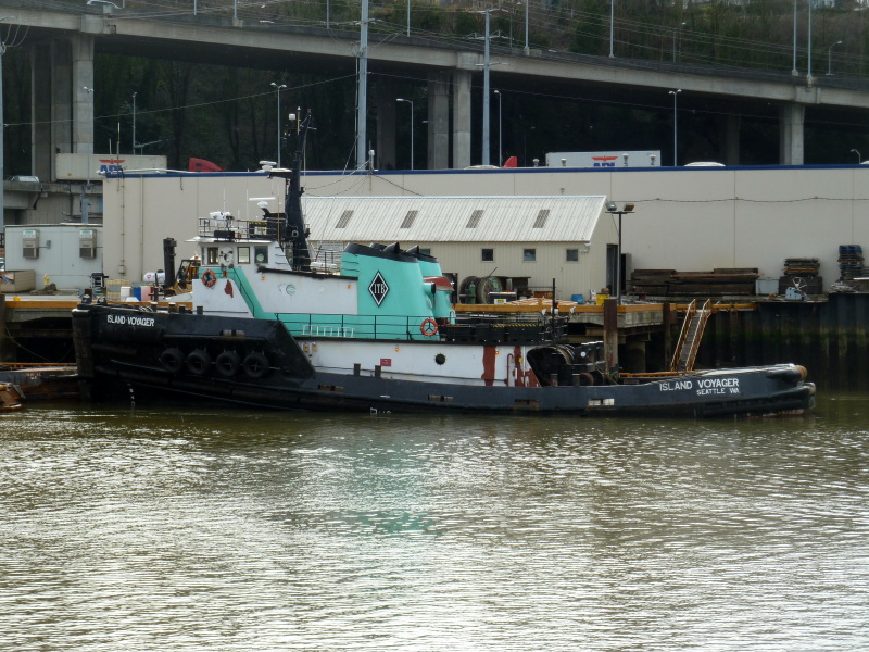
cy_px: 326
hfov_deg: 18.9
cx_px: 434
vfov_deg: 14.2
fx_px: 2611
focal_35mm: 104
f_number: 4.3
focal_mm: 17
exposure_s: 1/320
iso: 80
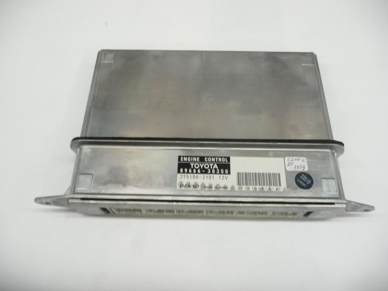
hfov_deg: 63.4
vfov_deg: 49.7
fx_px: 314
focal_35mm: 28
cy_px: 146
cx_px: 194
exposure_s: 1/30
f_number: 3.3
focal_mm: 4.7
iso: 200
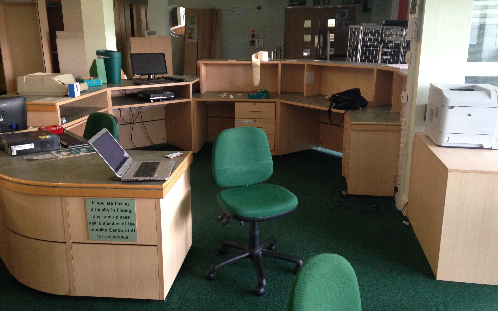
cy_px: 147
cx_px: 242
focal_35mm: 36
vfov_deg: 35.3
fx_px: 489
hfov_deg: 54.0
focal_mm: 4.12
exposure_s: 1/20
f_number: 2.4
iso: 250
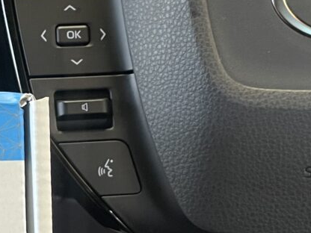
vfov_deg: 15.4
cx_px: 20
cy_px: 161
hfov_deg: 20.0
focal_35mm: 96
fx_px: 862
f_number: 1.6
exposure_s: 1/50
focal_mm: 4.2
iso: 320
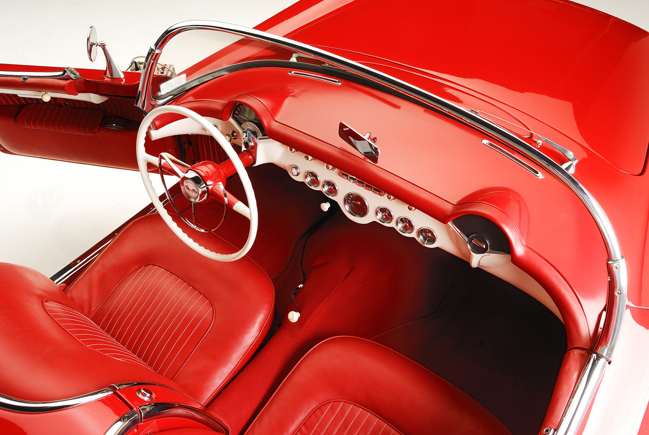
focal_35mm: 27
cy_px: 218
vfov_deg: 48.0
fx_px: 487
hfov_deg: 67.3
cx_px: 324
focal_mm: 18
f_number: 14
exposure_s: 1/30
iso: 100
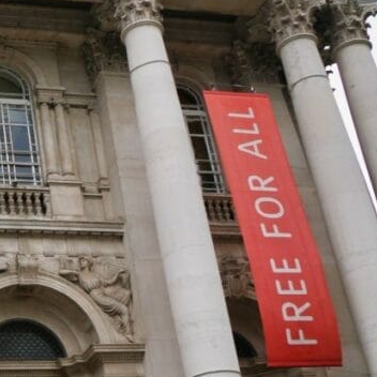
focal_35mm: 72
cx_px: -18
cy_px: 210
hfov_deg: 22.8
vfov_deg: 24.0
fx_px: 887
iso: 100
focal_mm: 14
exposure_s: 1/400
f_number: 3.6
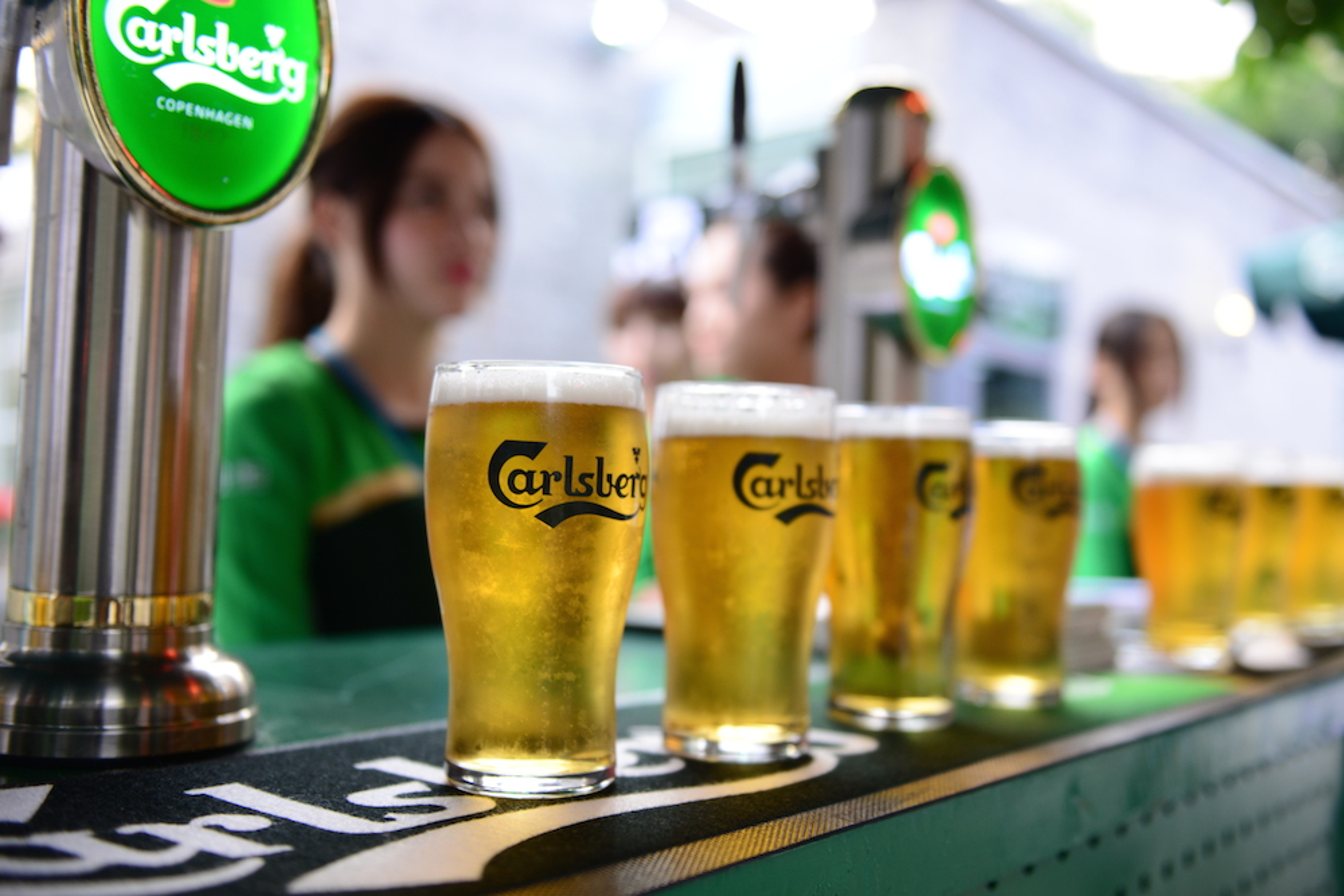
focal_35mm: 38
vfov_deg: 35.1
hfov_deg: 50.7
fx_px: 1419
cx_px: 672
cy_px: 448
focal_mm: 38
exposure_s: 1/125
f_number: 2.8
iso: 500
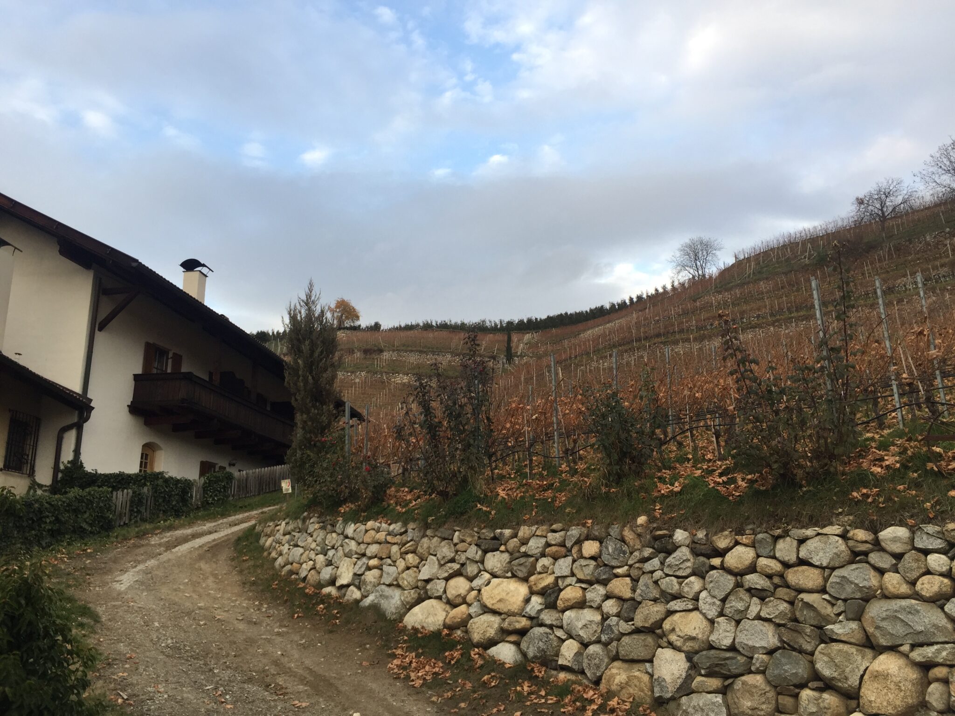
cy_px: 358
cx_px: 478
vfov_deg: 48.2
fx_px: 800
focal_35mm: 29
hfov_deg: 61.7
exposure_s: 1/126
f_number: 2.2
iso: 32
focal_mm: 4.15
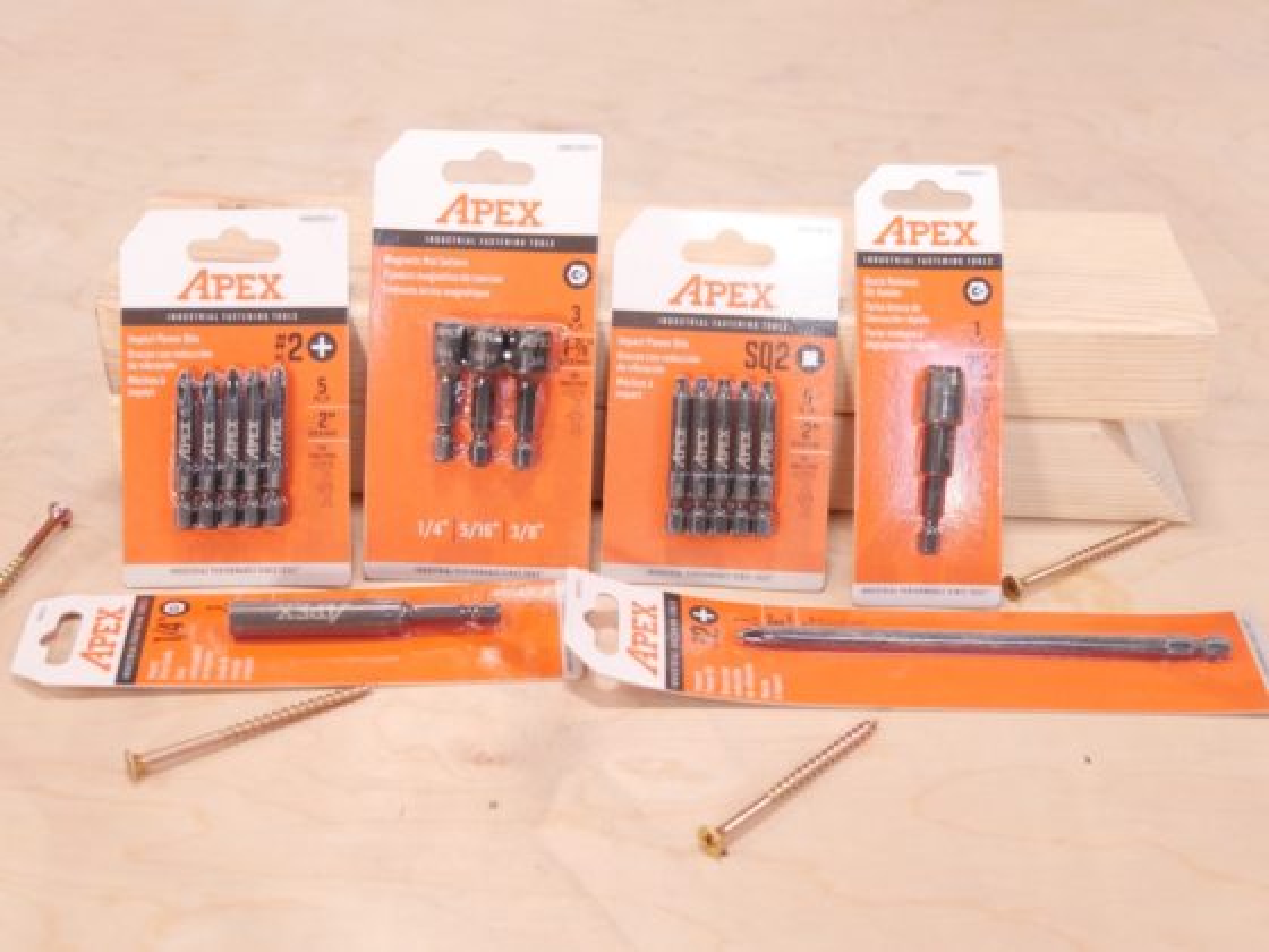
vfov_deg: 28.0
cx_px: 634
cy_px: 476
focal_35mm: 52
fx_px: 1906
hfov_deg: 36.8
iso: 800
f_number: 4.2
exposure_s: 1/60
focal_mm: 26
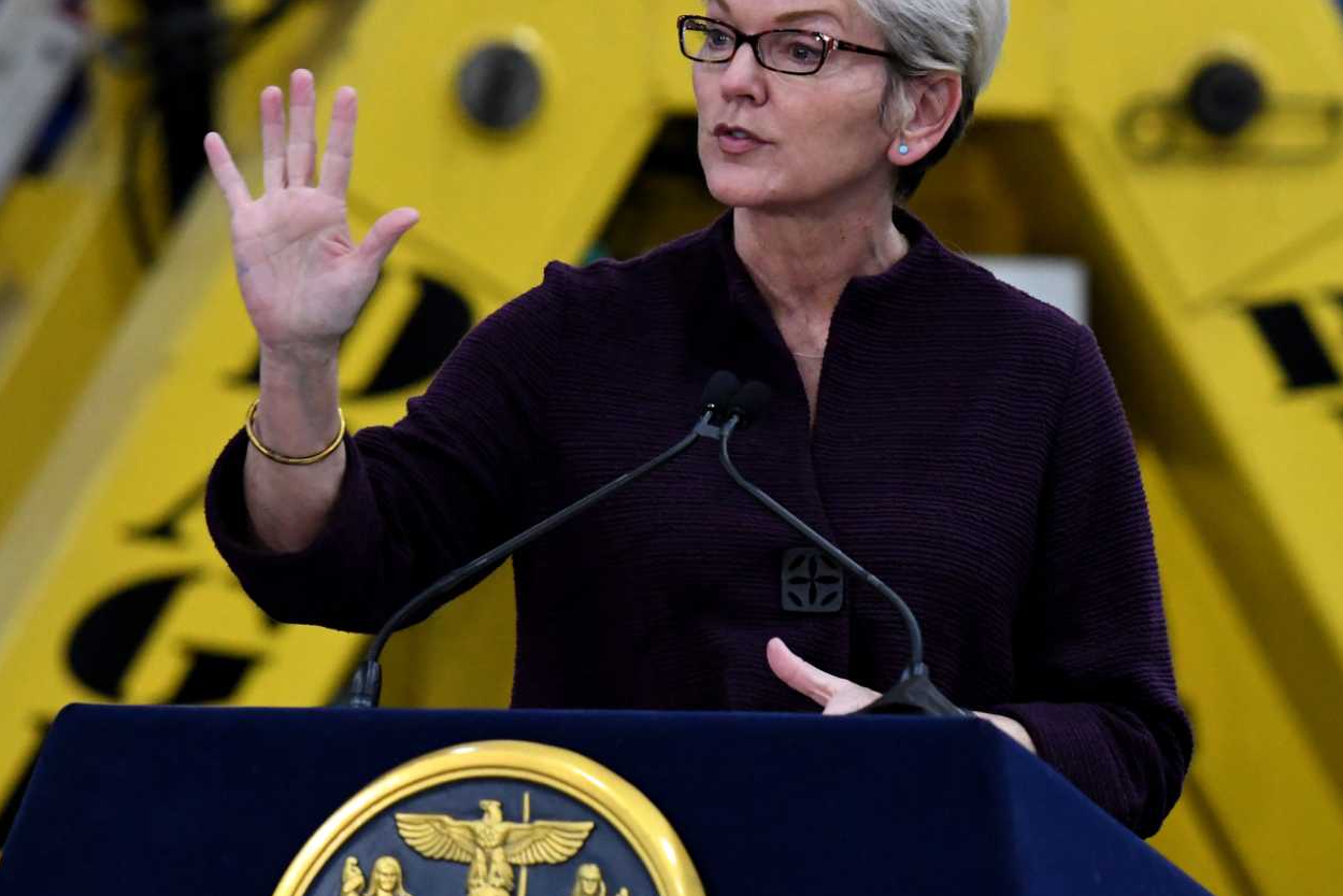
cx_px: 651
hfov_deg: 4.9
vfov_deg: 3.3
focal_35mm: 418
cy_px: 320
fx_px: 15594
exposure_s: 1/250
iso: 4500
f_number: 3.2
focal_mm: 170
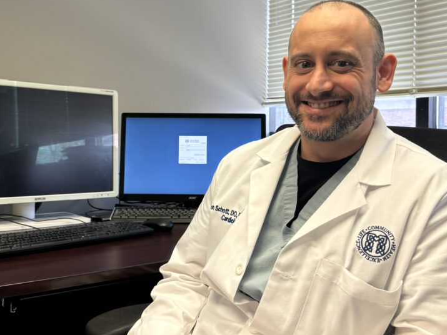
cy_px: 134
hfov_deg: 46.7
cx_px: 193
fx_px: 516
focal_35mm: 40
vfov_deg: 35.8
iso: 125
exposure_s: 1/60
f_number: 1.6
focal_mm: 5.96
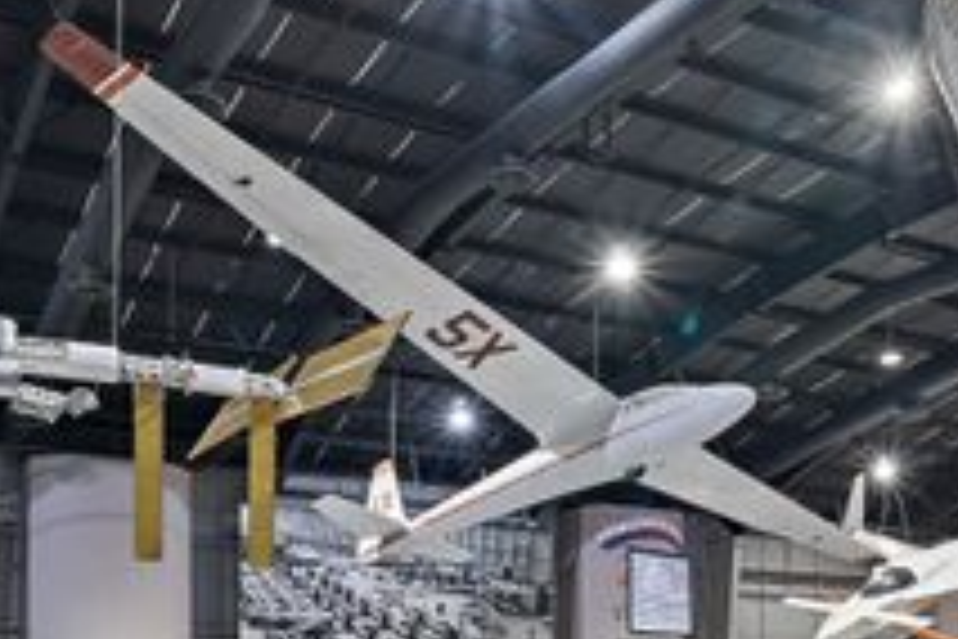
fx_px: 1197
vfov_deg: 26.4
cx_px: 558
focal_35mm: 45
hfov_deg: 43.5
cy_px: 776
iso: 100
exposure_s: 10
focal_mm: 12
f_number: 8
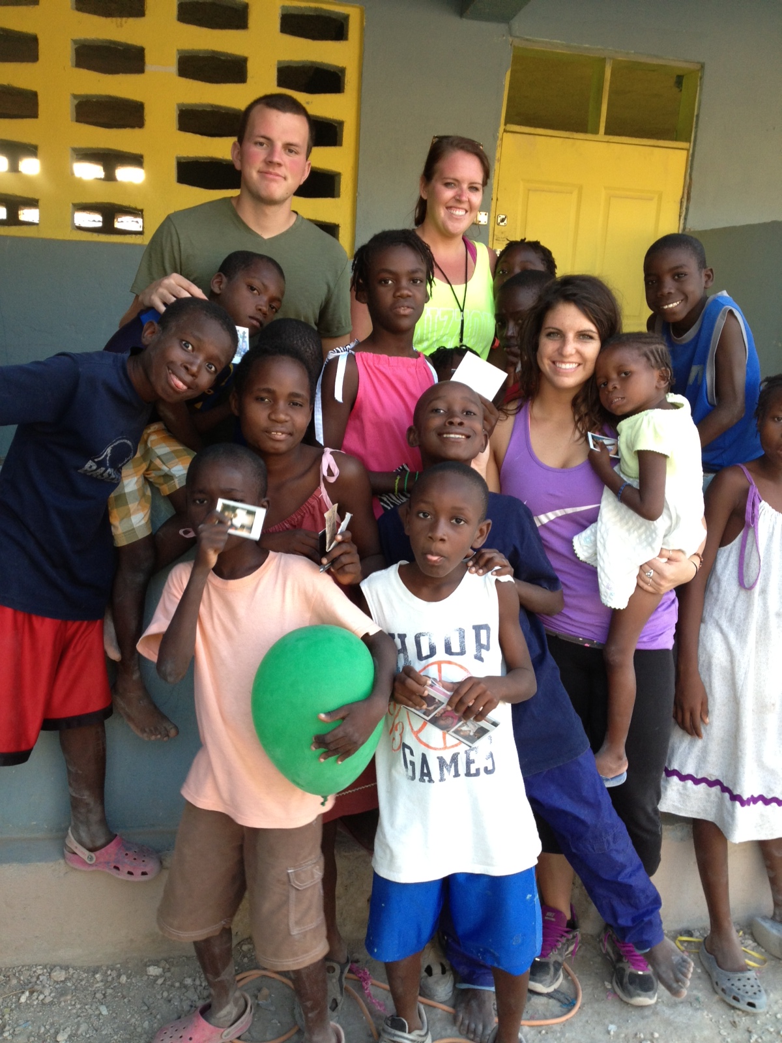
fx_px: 1054
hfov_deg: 40.7
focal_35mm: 35
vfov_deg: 52.6
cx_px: 391
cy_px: 522
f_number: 2.4
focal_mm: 4.28
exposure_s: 1/60
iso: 80
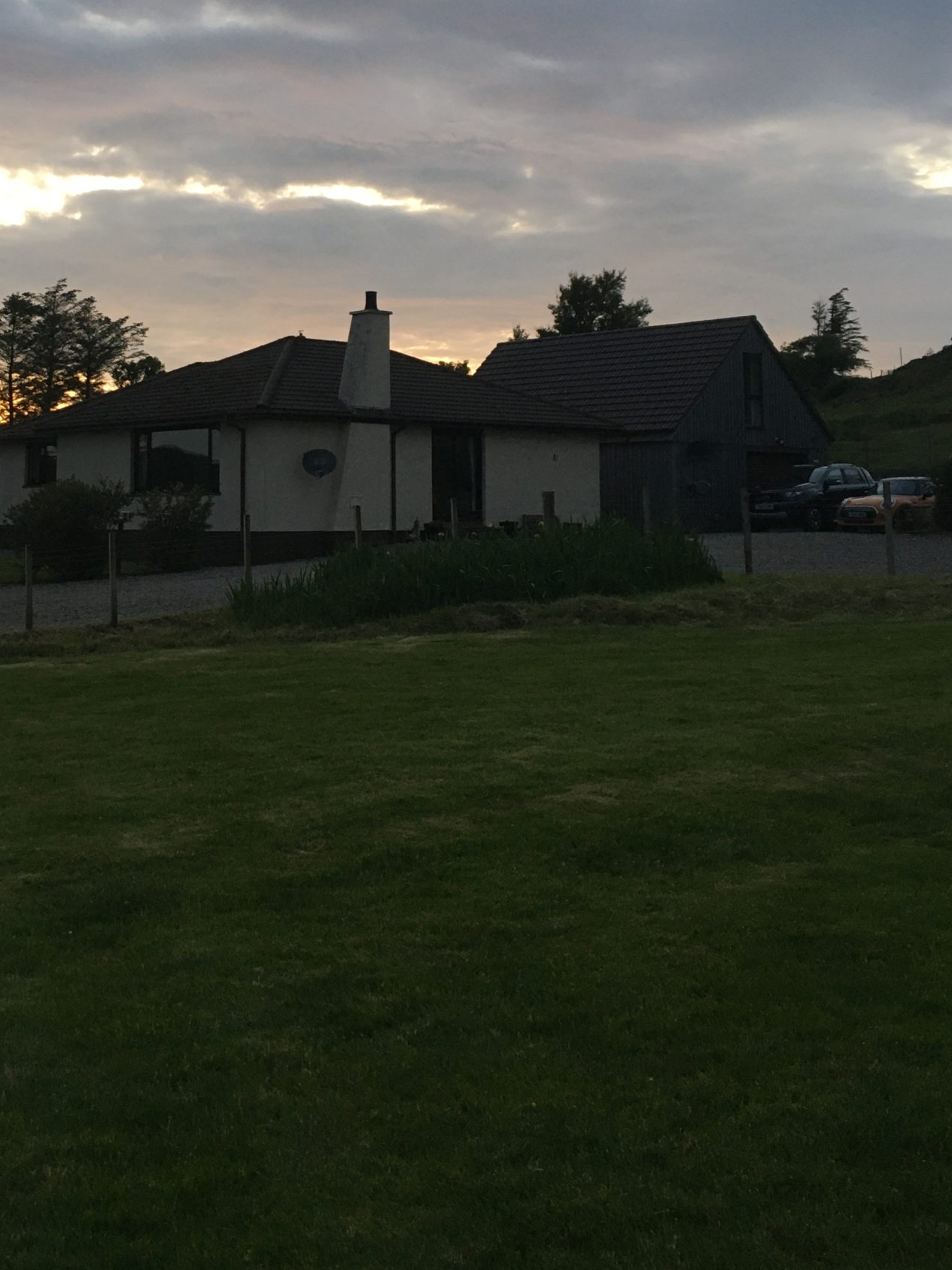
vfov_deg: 42.0
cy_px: 368
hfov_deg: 32.6
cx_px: 324
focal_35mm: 44
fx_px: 1614
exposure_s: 1/33
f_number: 2.2
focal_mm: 4.15
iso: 125
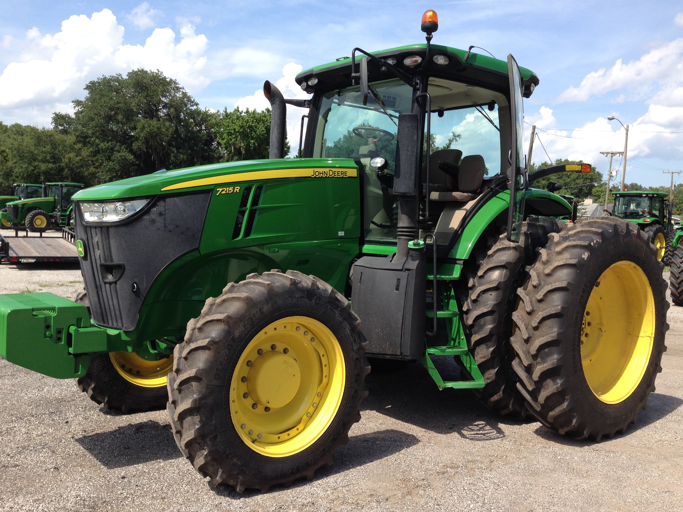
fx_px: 671
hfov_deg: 54.0
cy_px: 250
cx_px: 339
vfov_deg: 41.8
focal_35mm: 34
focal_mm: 4.12
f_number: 2.4
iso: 50
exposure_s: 1/1004
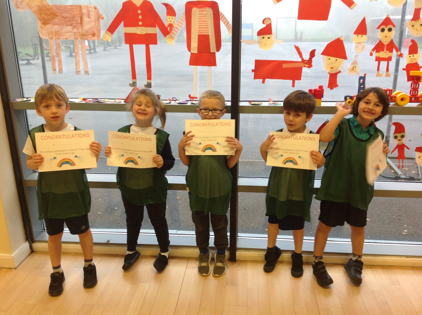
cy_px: 158
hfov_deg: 52.7
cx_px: 211
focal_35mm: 35
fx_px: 426
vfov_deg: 40.6
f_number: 2.4
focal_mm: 4.28
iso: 50
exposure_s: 1/20
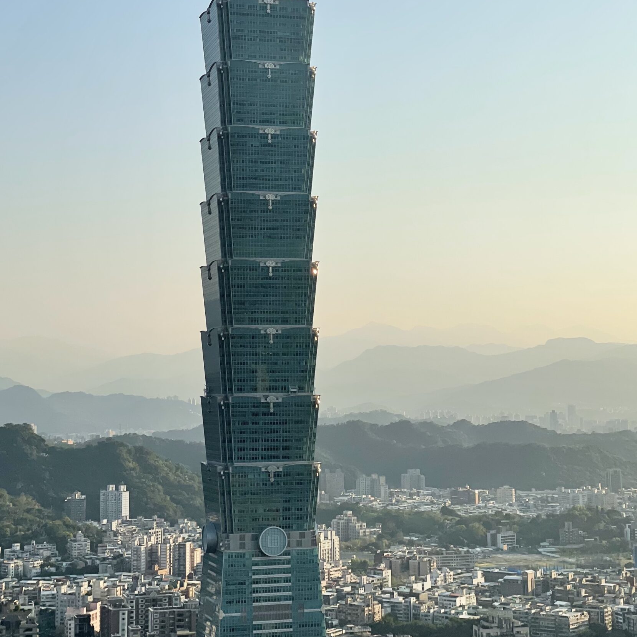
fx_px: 1478
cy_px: 230
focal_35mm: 71
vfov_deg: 24.2
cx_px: 326
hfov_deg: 24.3
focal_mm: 6
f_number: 2
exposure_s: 1/2283
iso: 25
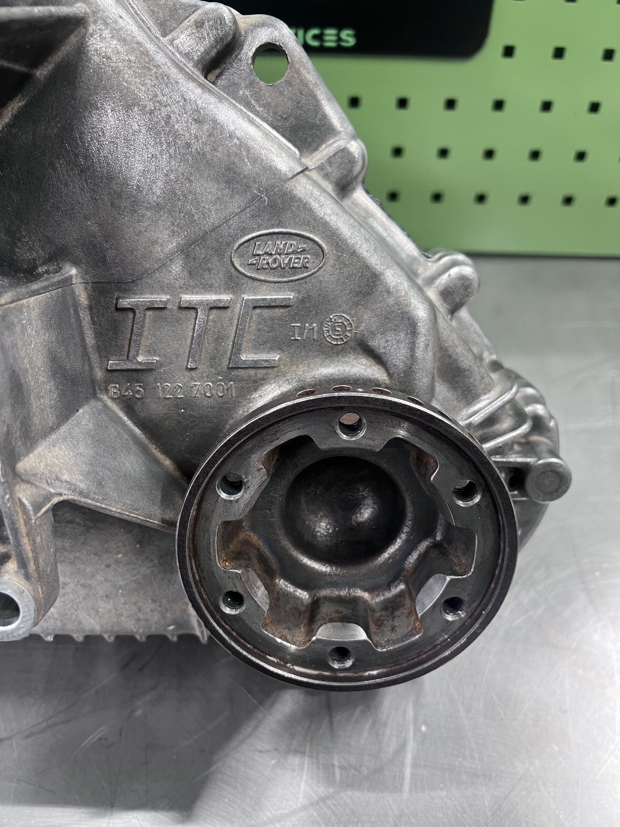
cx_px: 310
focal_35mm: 26
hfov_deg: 53.1
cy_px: 414
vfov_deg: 67.3
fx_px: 621
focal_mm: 5.7
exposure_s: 1/50
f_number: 1.5
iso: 160
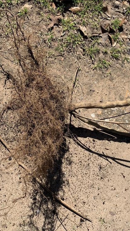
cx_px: 88
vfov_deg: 52.6
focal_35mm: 38
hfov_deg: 30.9
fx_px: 233
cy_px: 131
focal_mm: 4.25
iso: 25
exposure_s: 1/2075
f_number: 1.8
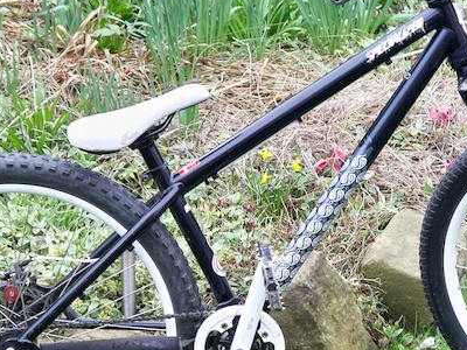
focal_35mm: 92
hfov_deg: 21.2
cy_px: 188
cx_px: 330
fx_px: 1241
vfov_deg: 16.1
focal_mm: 9.8
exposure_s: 1/30
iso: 125
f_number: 3.5
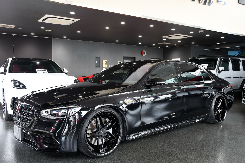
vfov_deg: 40.0
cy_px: 82
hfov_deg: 57.2
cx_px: 122
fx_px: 225
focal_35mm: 33
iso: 360
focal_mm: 22
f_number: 4.5
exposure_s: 1/40
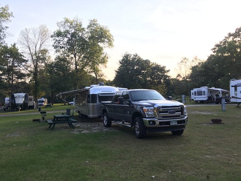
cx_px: 120
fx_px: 202
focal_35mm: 29
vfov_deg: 48.2
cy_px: 90
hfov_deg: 61.6
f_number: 2.2
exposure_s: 1/190
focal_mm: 4.15
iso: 25
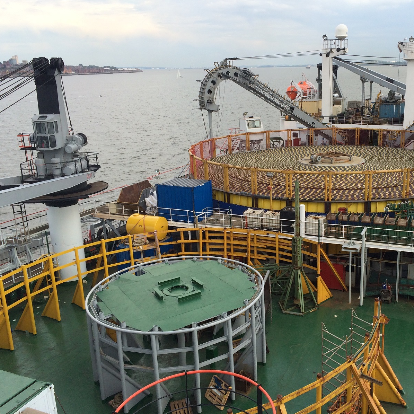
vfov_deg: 47.2
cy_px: 203
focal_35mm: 35
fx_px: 474
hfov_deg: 46.4
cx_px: 281
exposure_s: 1/873
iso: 32
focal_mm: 4.15
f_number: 2.2
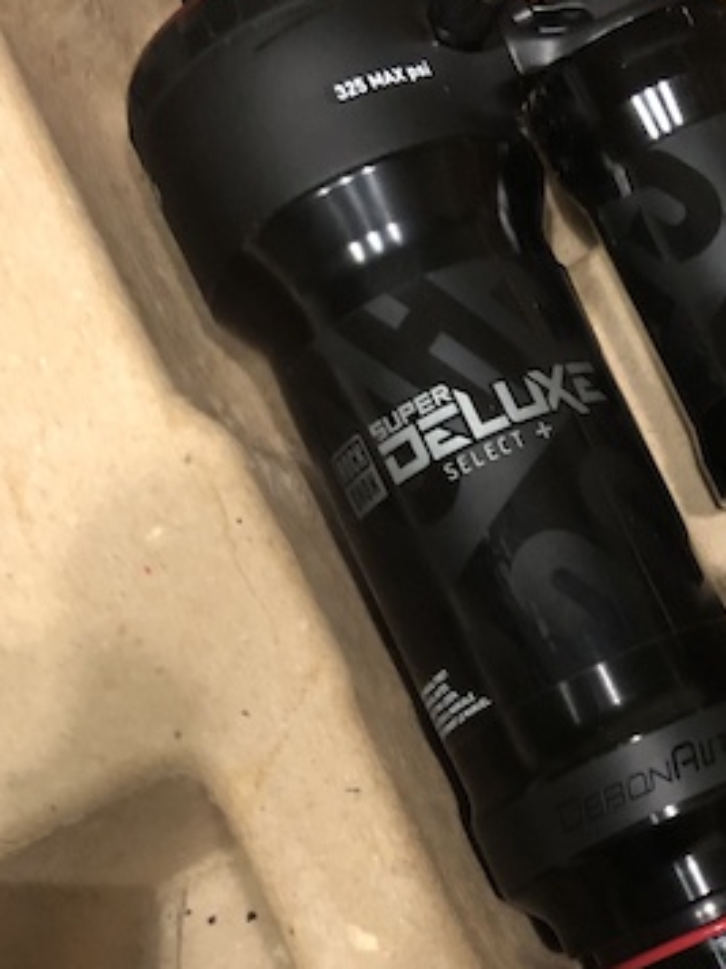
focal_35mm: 63
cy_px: 708
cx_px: 636
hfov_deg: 22.8
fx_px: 1762
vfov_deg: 30.3
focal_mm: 3.99
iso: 100
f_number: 1.8
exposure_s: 1/5
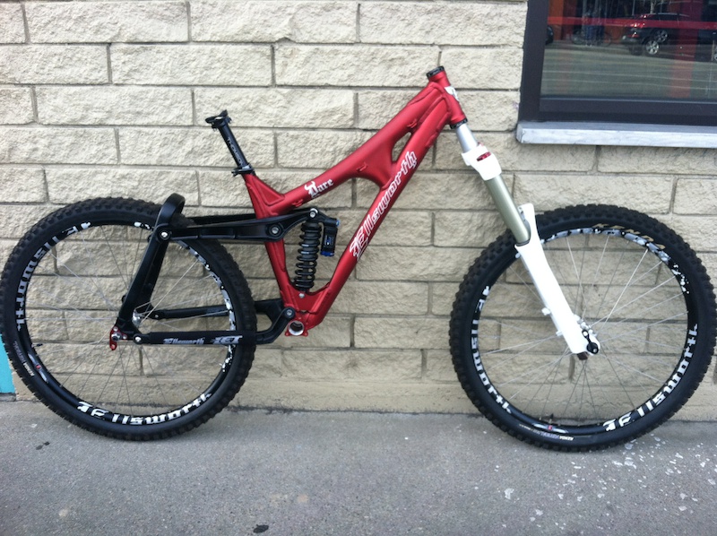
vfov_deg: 40.6
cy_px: 268
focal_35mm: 35
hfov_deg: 52.7
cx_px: 358
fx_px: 724
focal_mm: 3.85
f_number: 2.8
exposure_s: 1/183
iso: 80
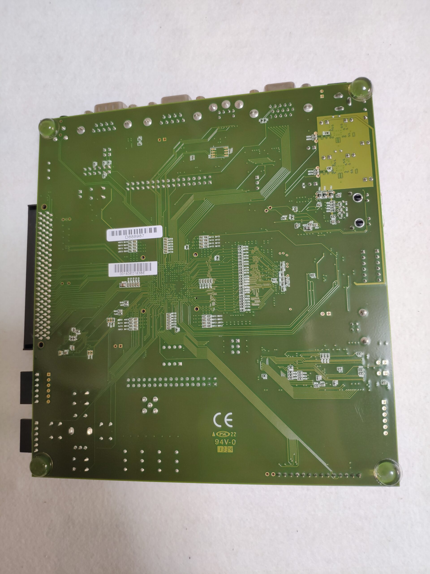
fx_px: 348
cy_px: 287
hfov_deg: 63.4
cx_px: 215
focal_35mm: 21
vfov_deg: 79.0
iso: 211
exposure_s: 1/50
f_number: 1.8
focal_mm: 4.22
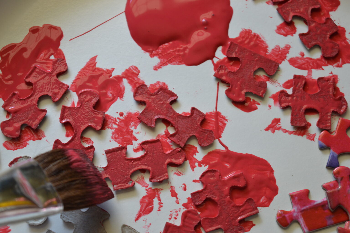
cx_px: 175
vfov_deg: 17.5
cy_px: 116
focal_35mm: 78
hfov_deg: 26.0
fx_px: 758
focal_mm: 52
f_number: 5.6
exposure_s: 1/80
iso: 400
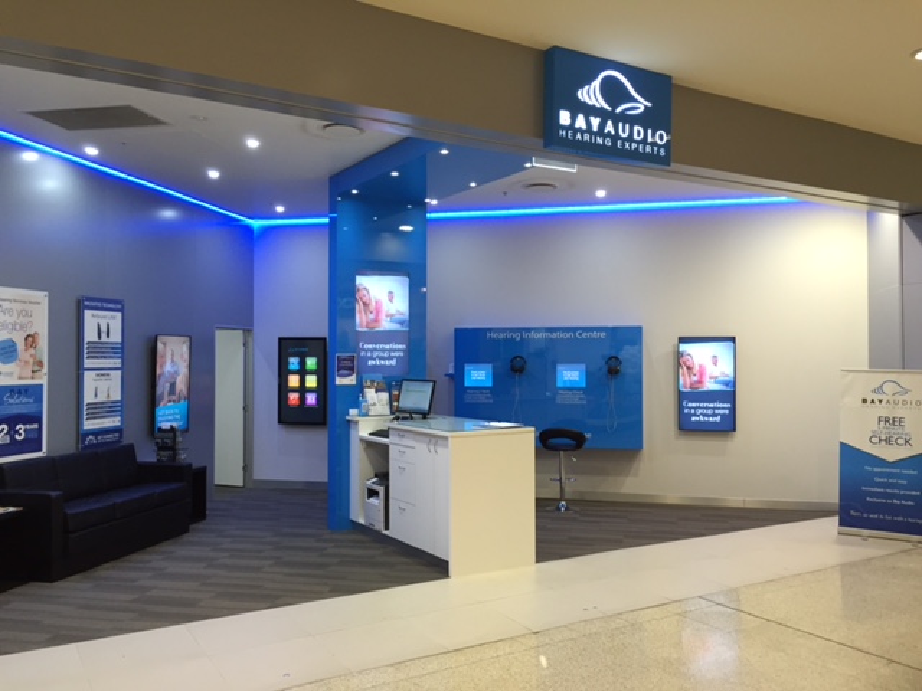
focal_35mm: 29
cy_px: 346
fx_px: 772
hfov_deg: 61.7
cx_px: 461
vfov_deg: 48.2
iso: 64
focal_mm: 4.15
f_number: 2.2
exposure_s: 1/33
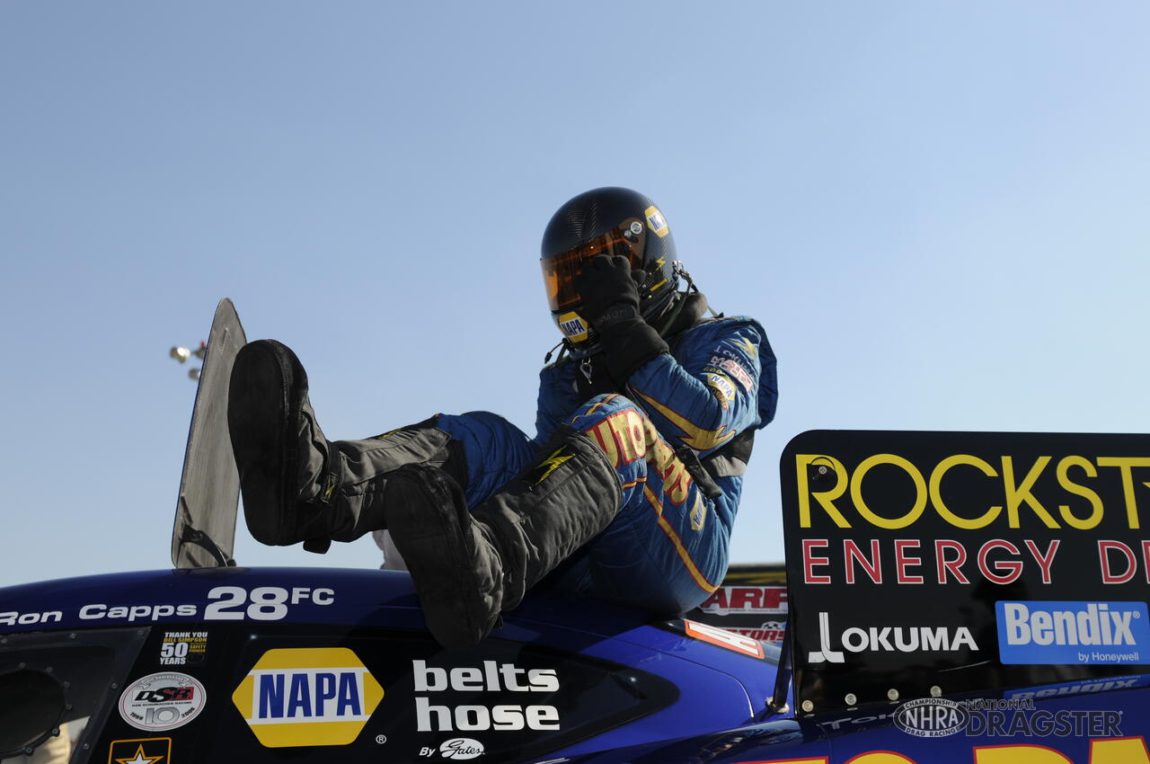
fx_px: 1292
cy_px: 382
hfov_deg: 48.0
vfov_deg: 32.9
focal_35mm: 40
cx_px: 575
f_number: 4
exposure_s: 1/2500
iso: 200
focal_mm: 27
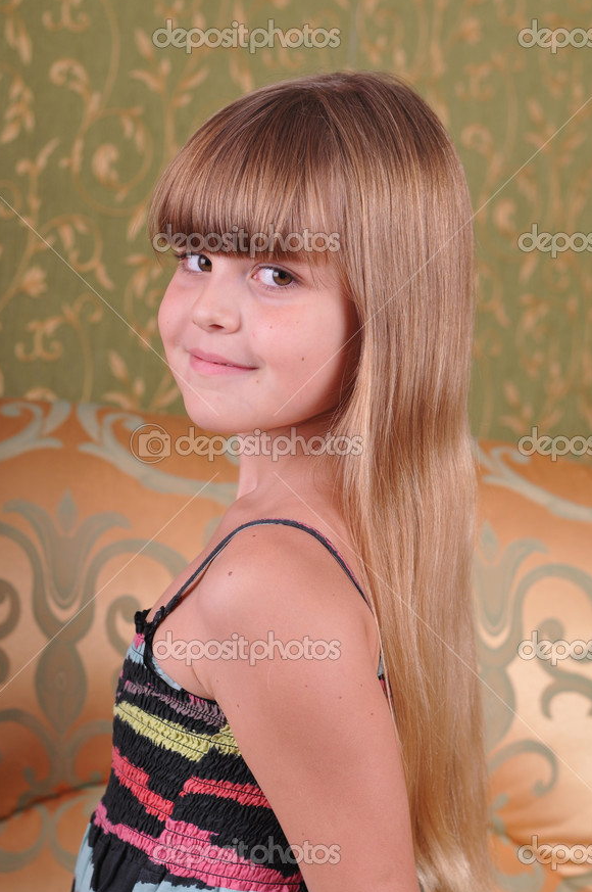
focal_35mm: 88
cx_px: 246
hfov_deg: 15.5
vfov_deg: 23.1
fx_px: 2176
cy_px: 444
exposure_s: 1/250
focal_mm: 50
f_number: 4.5
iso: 200
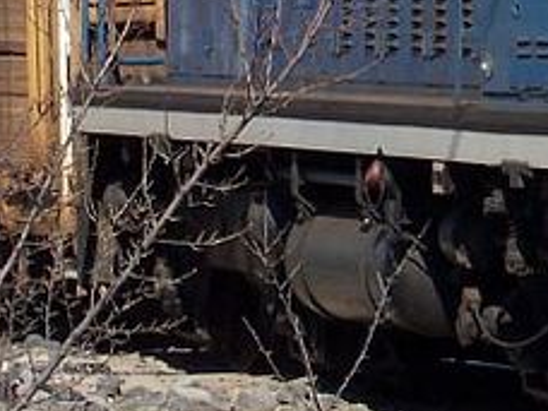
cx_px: 916
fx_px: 8501
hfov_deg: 3.7
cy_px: -130
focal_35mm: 537
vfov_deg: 2.8
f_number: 6.7
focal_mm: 22.4
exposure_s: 1/350
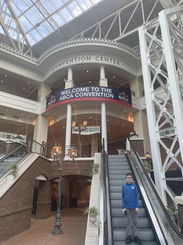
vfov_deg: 67.3
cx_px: 92
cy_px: 122
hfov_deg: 53.1
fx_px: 183
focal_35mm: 26
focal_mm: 4.2
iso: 100
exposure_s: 1/120
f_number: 1.6
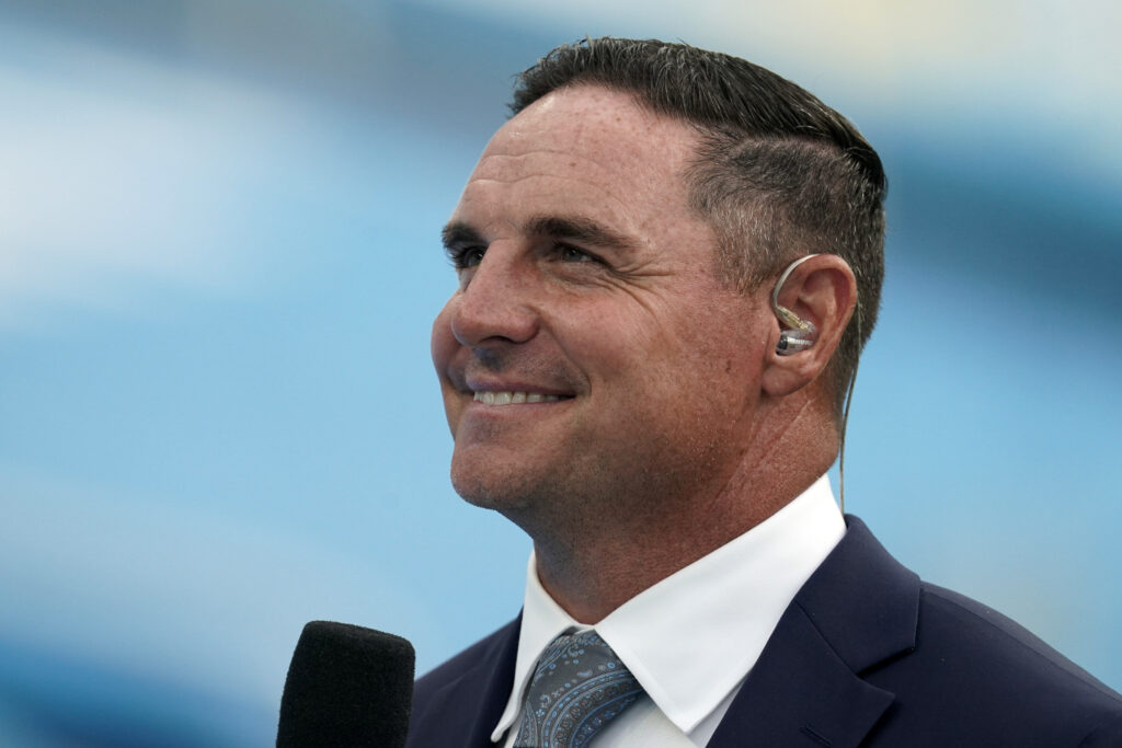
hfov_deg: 2.5
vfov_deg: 1.6
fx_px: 26182
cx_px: 561
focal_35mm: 840
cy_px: 374
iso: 1600
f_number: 5.6
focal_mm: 840
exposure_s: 1/1000
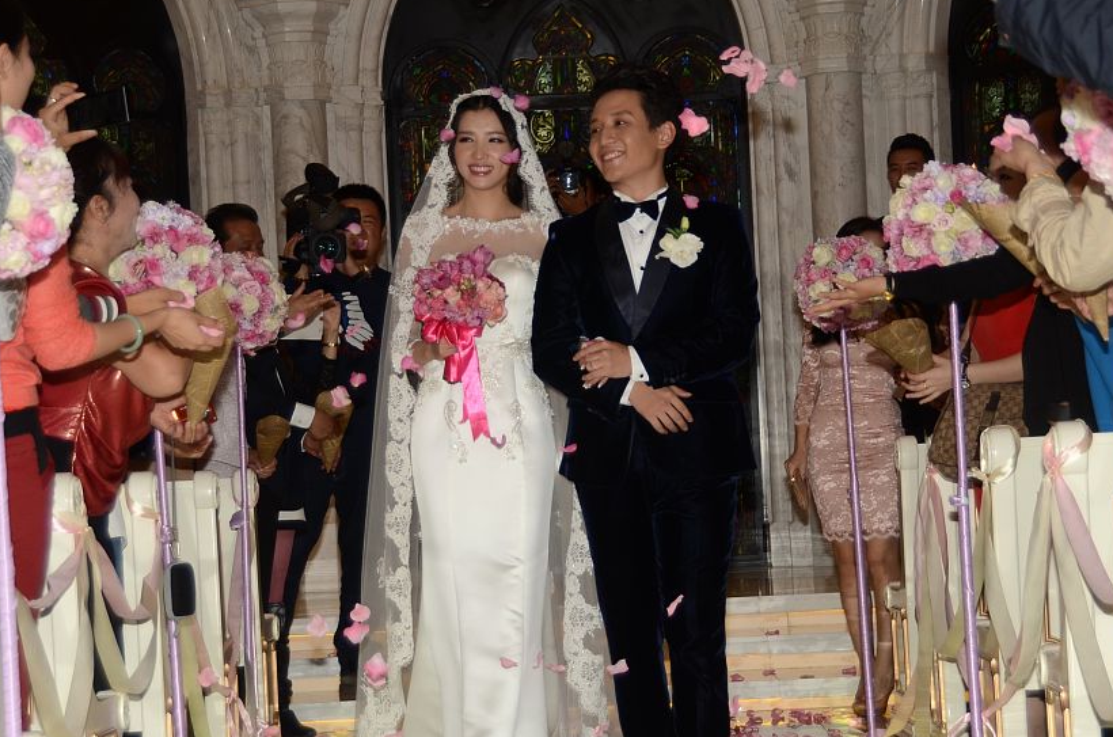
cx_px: 532
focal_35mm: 101
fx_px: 3116
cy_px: 378
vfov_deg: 13.5
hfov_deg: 20.3
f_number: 5.6
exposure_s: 1/160
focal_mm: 46
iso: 200
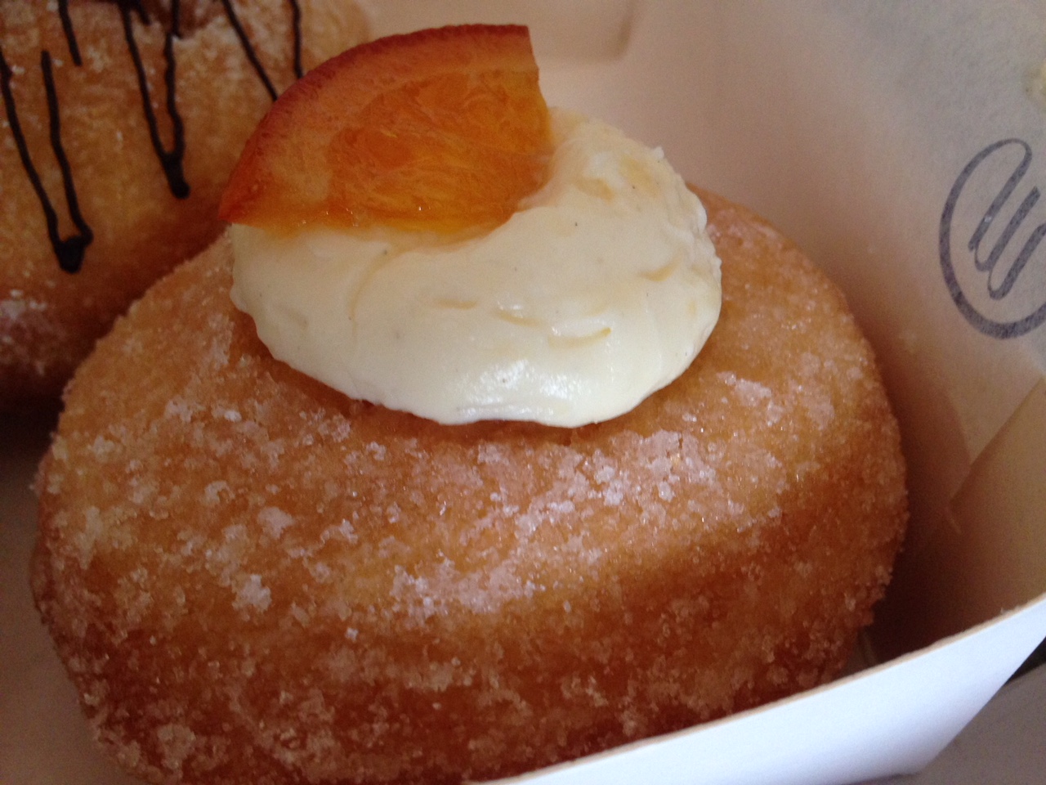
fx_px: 997
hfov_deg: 55.4
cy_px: 392
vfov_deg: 42.9
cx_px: 523
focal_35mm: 33
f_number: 2.4
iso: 200
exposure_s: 1/20
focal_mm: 4.12
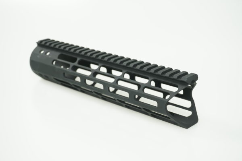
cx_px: 121
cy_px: 80
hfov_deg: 33.4
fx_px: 403
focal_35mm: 60
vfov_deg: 22.6
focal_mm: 40
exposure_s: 1/13
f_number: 5.6
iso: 100
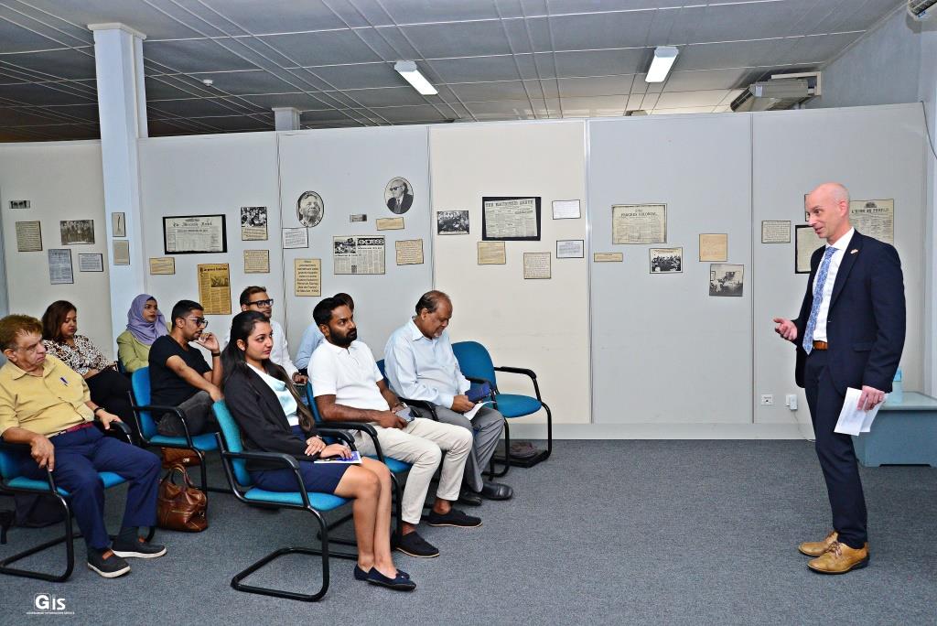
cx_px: 468
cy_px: 313
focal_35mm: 32
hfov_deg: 58.7
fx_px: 833
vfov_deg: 41.2
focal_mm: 32
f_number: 7.1
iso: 2500
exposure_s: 1/100
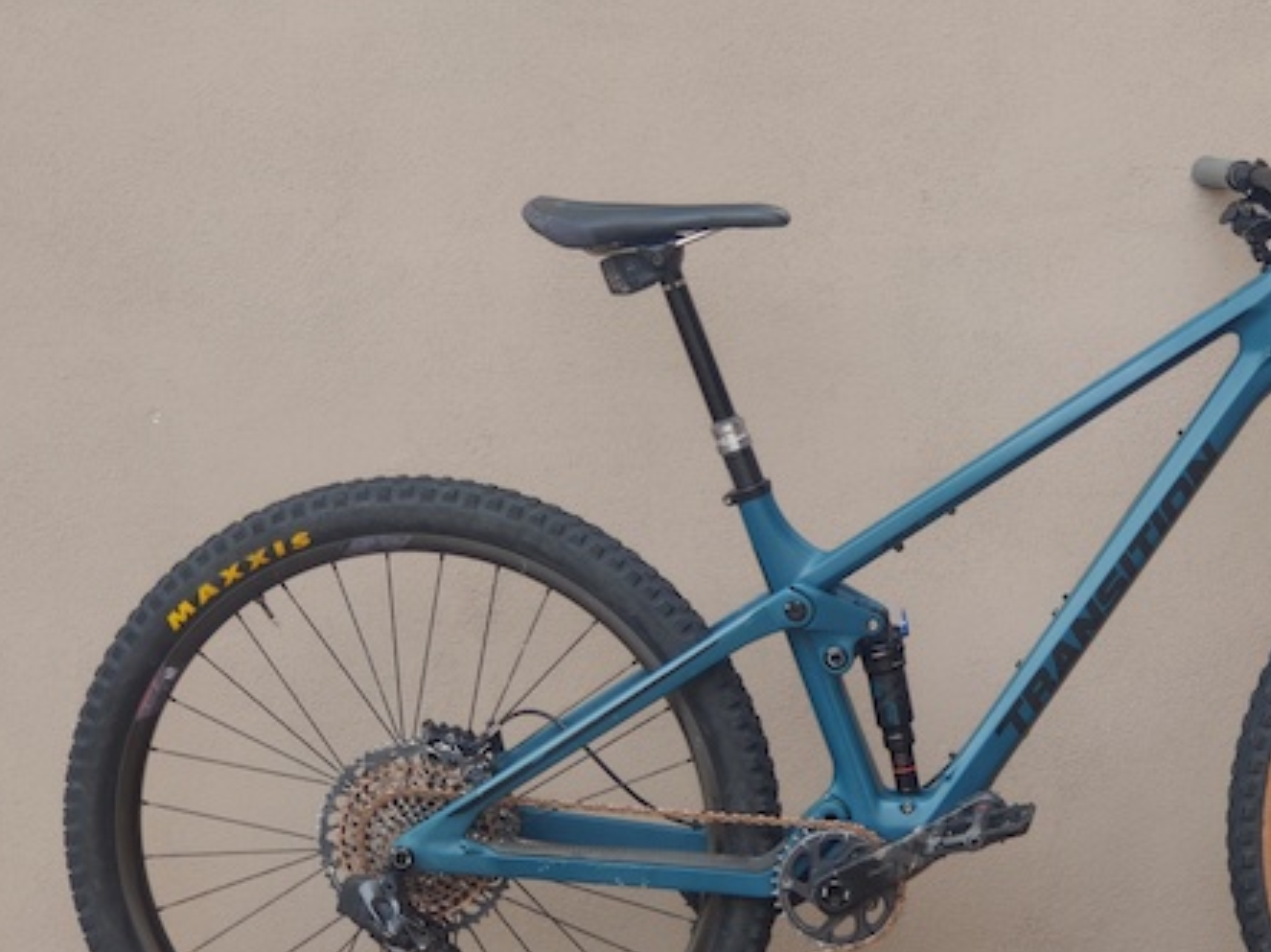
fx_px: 4917
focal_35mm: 134
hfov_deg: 14.7
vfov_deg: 11.1
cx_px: 926
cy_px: 506
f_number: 2.44
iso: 160
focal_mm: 6.95
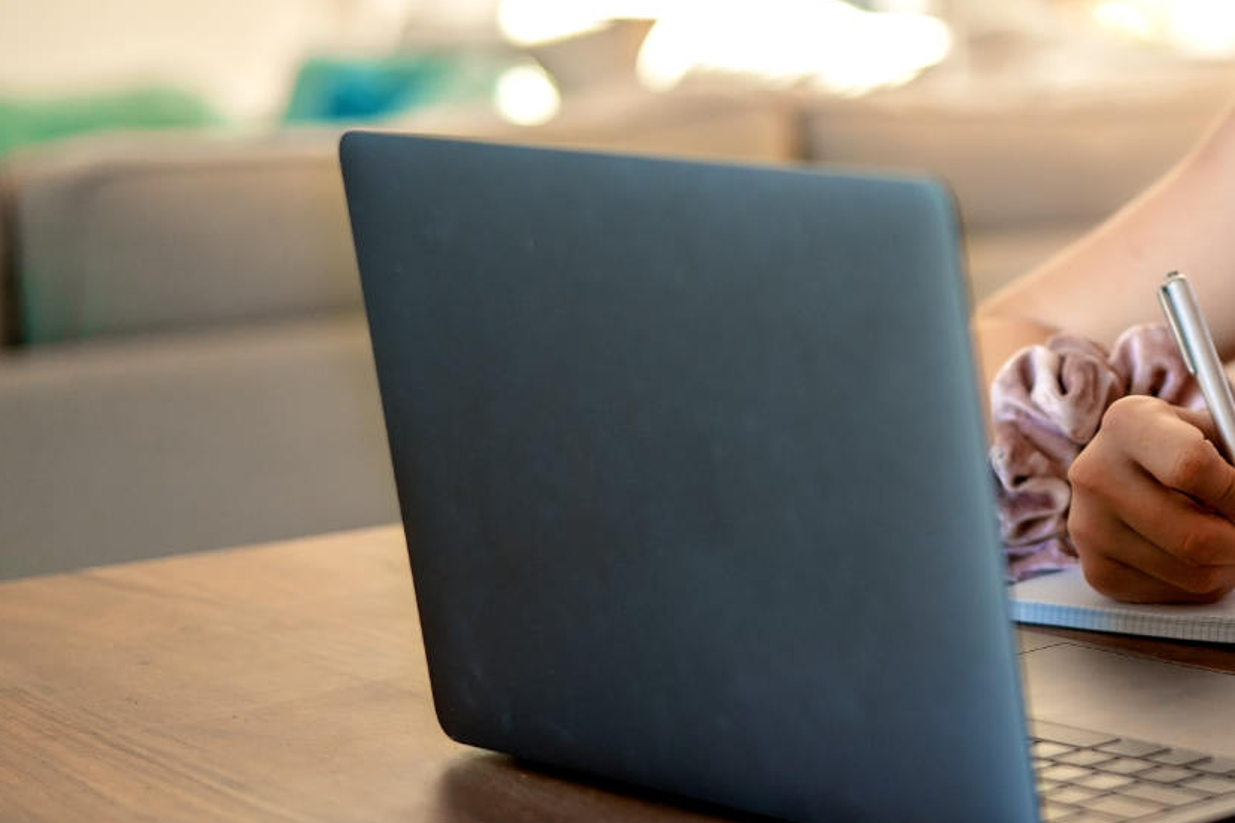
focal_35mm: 116
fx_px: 3979
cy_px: 246
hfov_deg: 17.0
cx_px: 1414
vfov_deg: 11.8
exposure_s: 1/320
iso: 250
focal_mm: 50
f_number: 1.8
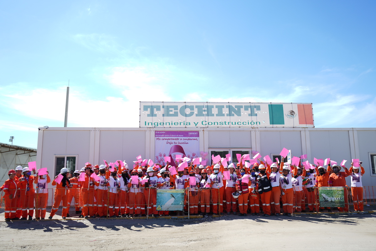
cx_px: 188
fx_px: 292
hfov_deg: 65.5
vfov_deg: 46.4
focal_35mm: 28
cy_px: 126
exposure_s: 1/250
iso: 64
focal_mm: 28
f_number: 5.6
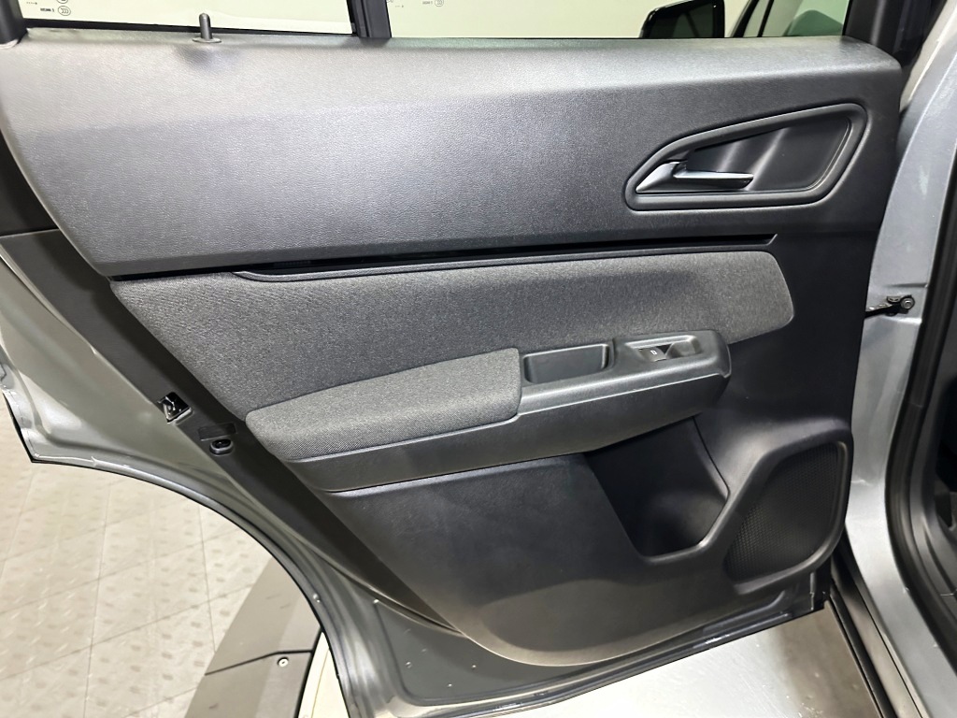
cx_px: 478
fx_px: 664
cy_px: 359
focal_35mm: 24
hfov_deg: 71.6
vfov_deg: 56.8
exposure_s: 1/40
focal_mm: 6.86
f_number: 1.78
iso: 800
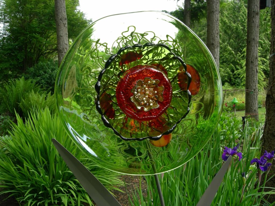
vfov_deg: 39.7
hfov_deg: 51.4
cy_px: 103
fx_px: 286
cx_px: 138
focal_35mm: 36
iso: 64
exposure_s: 1/107
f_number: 4.3
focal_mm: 7.5
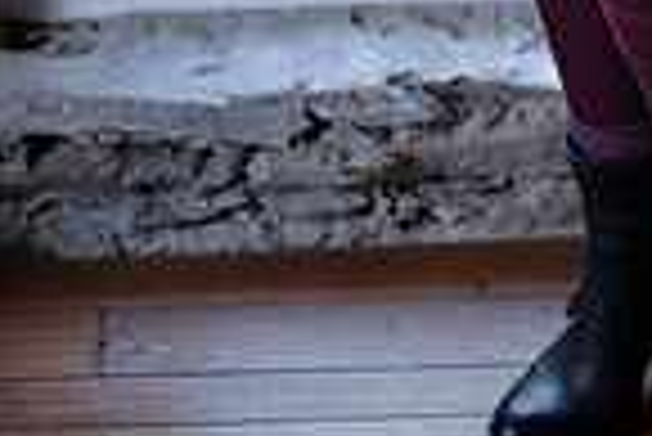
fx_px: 3318
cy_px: -656
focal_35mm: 183
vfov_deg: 7.0
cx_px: 452
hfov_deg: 11.2
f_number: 1.4
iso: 250
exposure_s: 1/60
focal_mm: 35
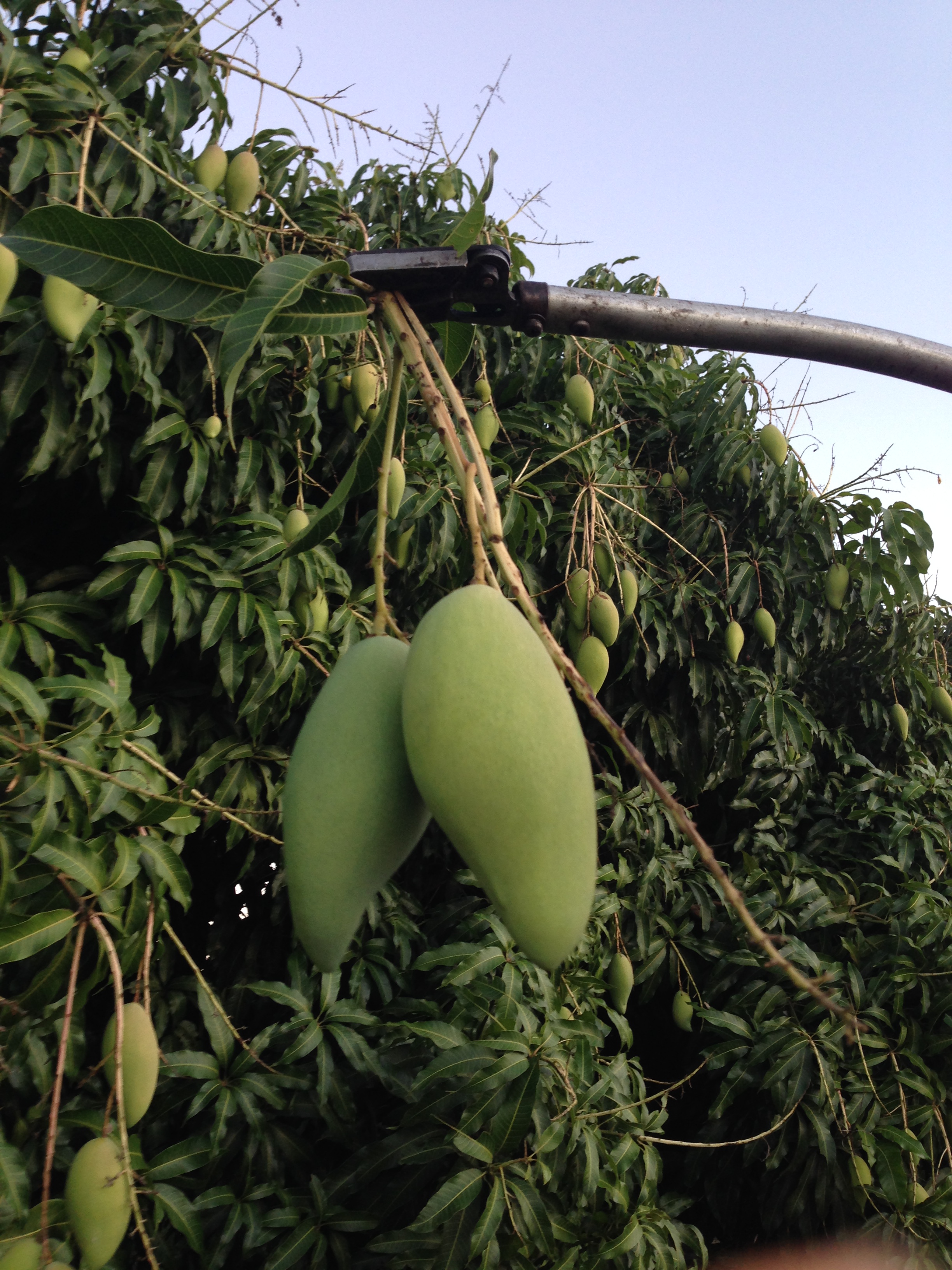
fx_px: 1210
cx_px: 476
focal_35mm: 33
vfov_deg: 55.4
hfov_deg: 42.9
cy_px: 635
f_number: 2.4
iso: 50
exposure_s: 1/40
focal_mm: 4.12
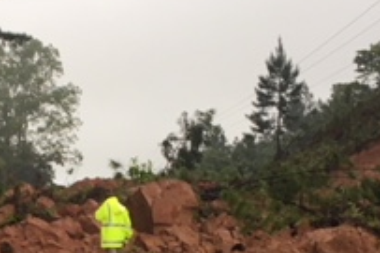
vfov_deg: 14.1
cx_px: 73
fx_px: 1002
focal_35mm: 95
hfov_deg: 21.2
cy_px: 272
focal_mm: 4.15
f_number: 2.2
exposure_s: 1/33
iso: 32
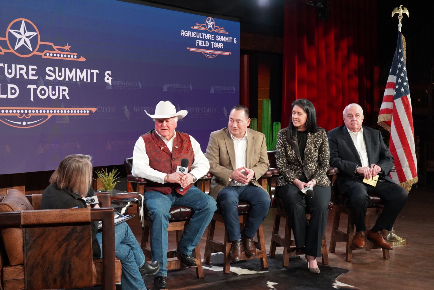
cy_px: 145
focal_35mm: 53
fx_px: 639
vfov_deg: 25.6
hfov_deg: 37.5
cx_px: 217
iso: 4000
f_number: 5.6
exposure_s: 1/160
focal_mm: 53
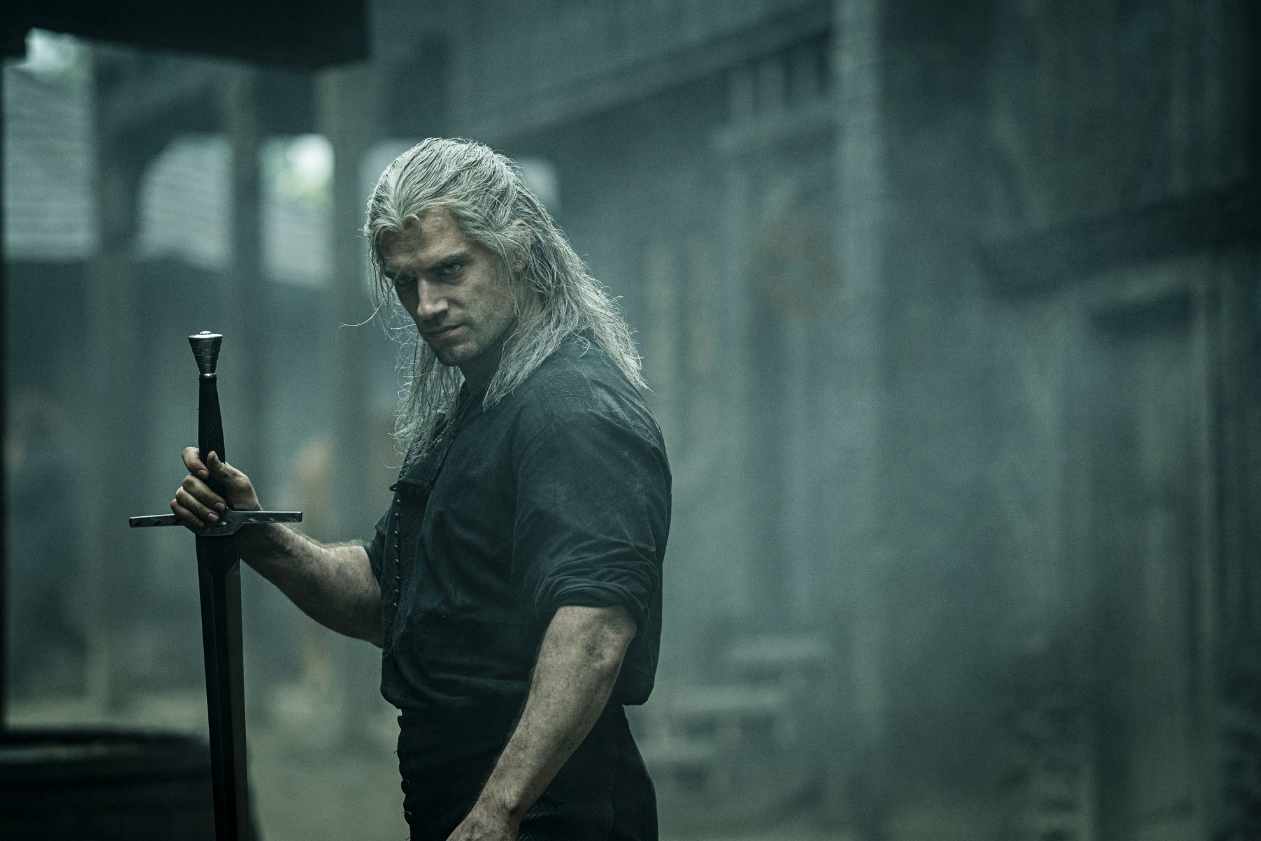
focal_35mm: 189
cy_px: 420
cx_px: 630
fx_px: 6620
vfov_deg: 7.3
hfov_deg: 10.9
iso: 1250
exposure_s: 1/1250
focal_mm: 189
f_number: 4
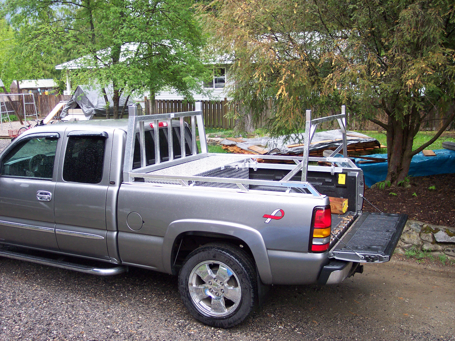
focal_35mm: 38
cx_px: 228
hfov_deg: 49.0
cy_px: 170
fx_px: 499
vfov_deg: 37.7
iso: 120
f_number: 2.8
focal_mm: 8
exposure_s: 1/180
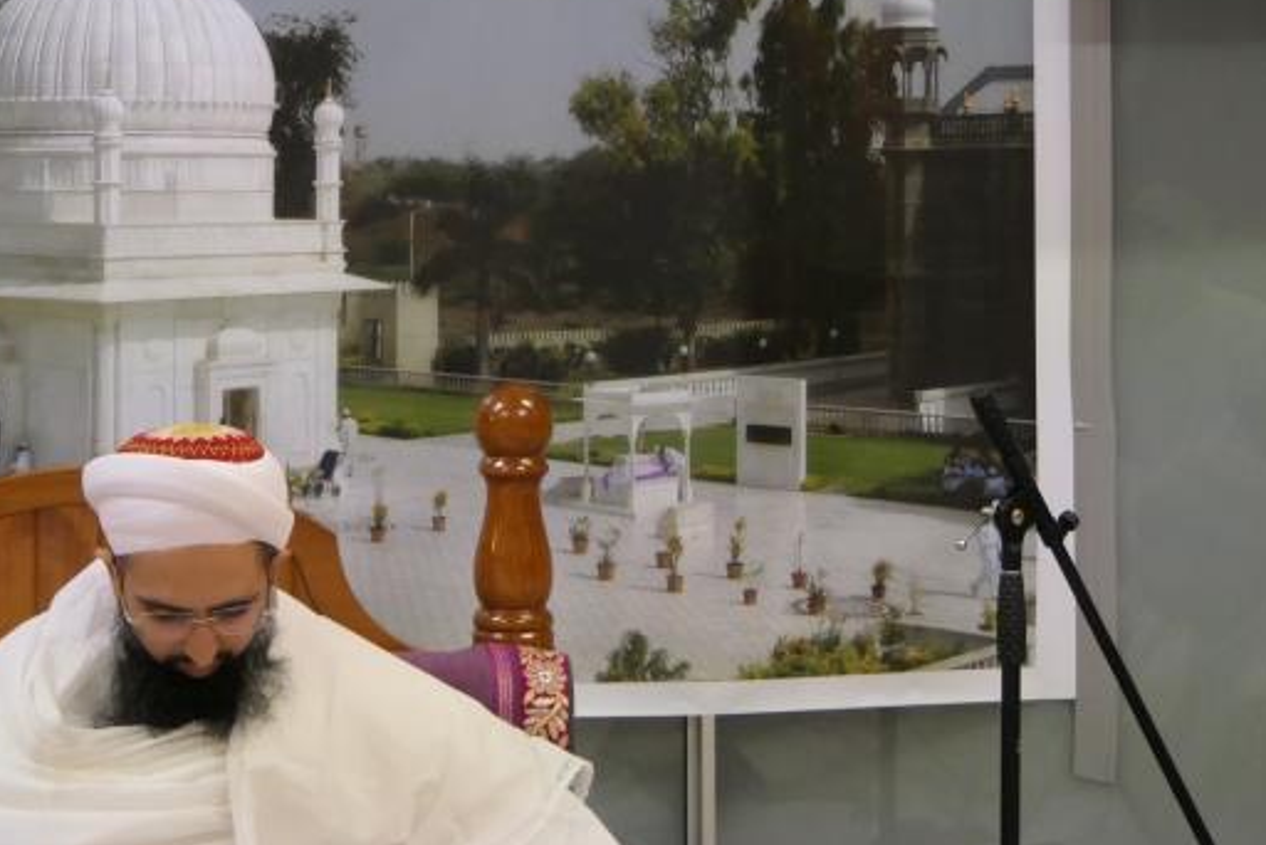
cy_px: 372
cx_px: 173
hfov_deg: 12.7
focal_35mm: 160
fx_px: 5630
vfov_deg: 8.6
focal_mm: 29.3
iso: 1000
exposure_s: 1/80
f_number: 4
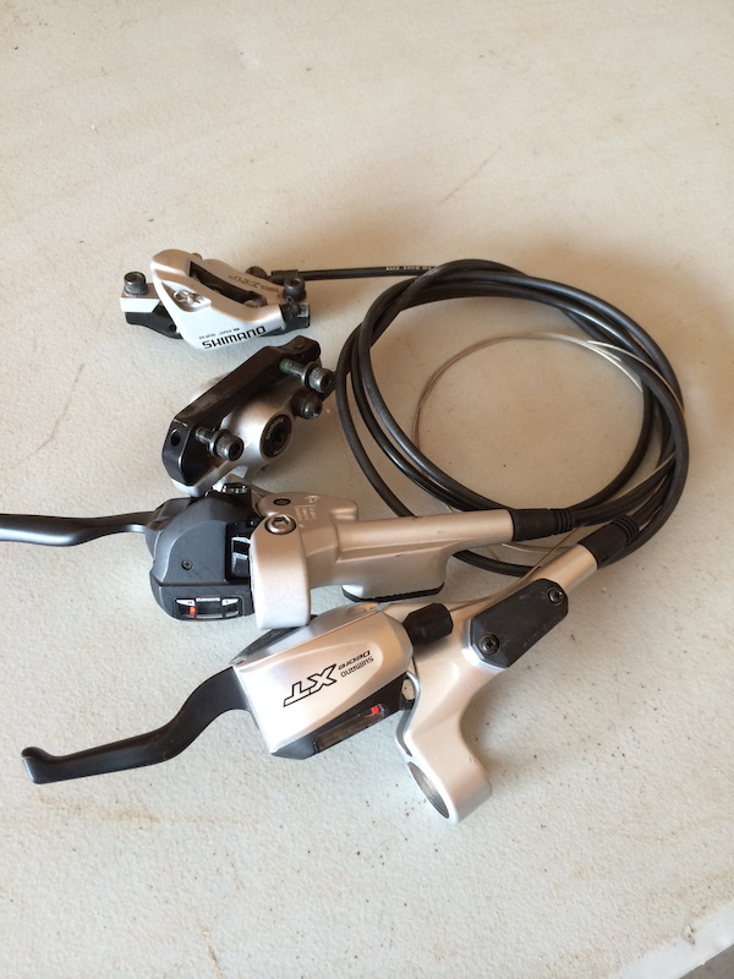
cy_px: 490
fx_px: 848
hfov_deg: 46.8
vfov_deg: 60.0
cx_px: 367
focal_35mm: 30
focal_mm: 4.12
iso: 50
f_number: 2.2
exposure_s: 1/30
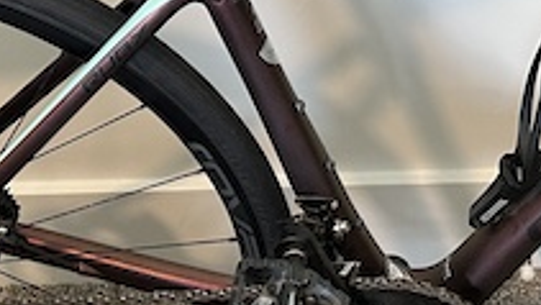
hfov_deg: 20.9
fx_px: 1421
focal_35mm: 99
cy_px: -110
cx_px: 538
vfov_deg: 11.9
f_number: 1.78
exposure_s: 1/120
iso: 160
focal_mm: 6.86
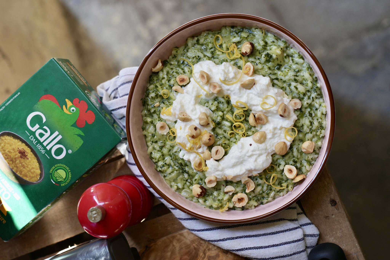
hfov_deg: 29.2
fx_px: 747
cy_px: 130
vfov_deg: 19.7
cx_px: 195
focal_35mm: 69
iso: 160
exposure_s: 1/125
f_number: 3.2
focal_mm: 46
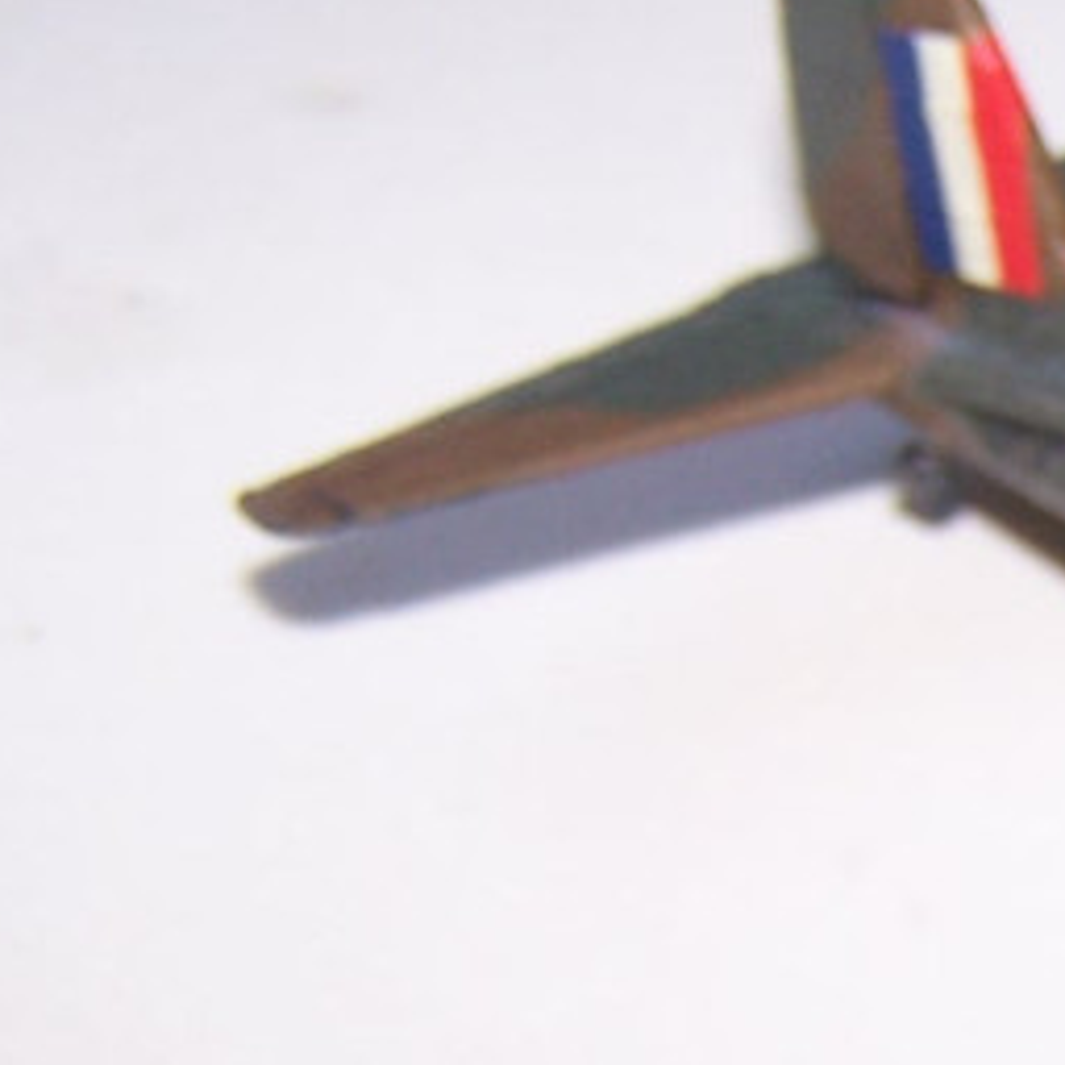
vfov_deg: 12.3
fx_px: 4873
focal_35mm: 140
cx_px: 1899
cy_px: 1177
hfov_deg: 11.6
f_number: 2.8
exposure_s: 1/60
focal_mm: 6.3
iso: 80
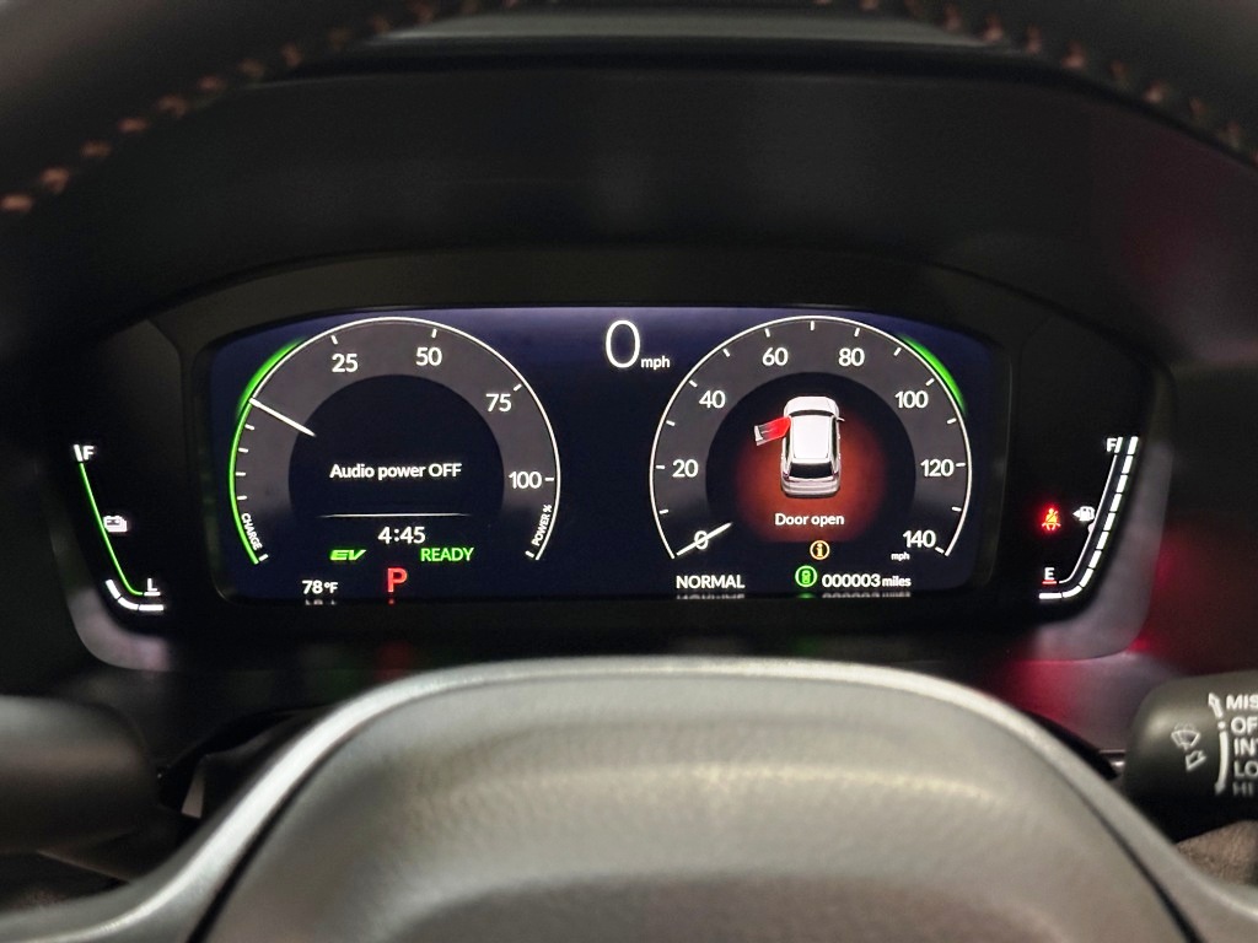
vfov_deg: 30.3
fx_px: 1744
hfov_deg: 39.7
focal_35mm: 48
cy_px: 472
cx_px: 629
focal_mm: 6.86
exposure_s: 1/24
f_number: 1.78
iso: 640
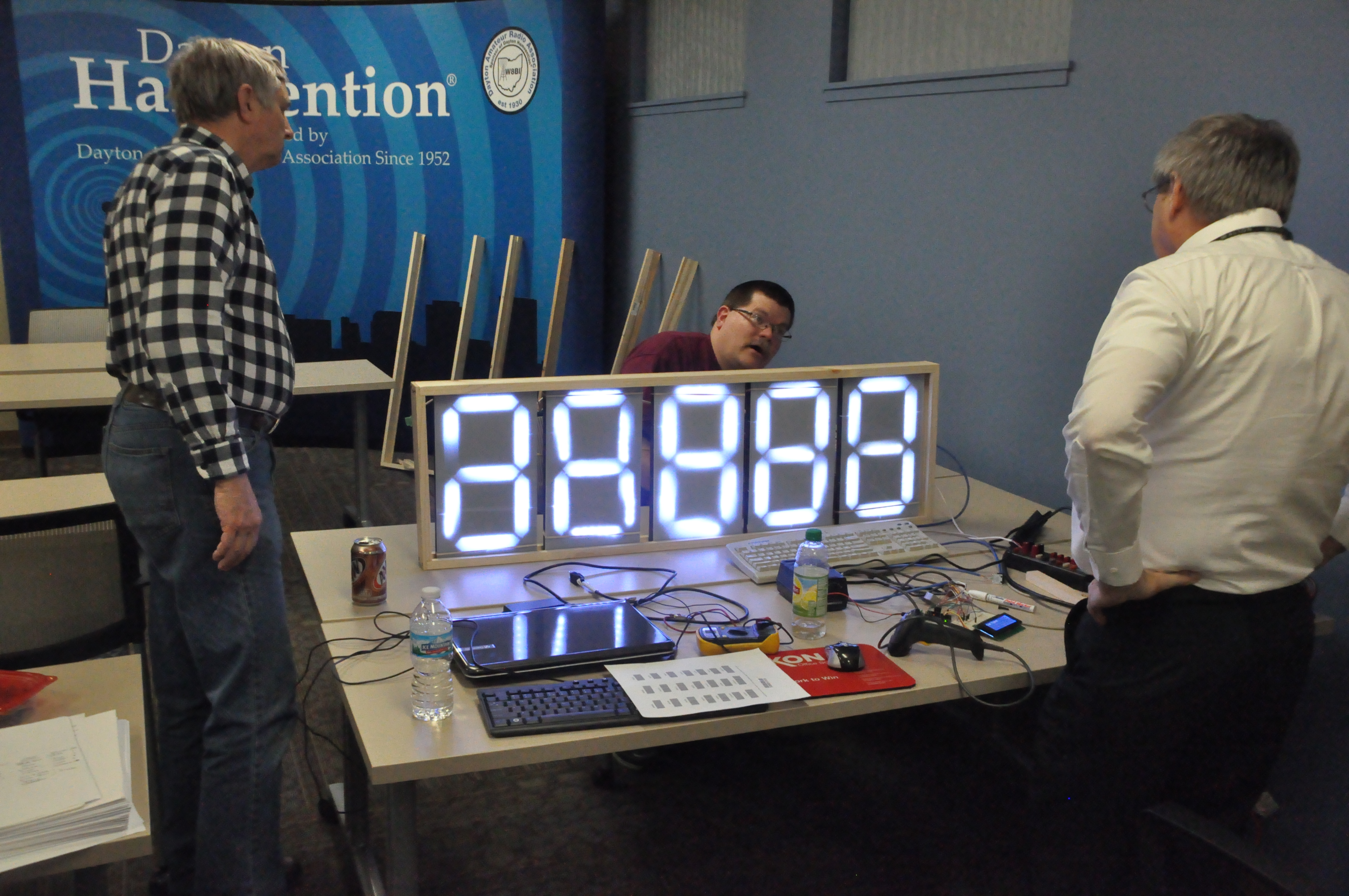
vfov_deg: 36.8
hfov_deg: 53.2
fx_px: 1347
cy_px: 448
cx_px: 674
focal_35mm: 36
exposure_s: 1/250
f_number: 8
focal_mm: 24
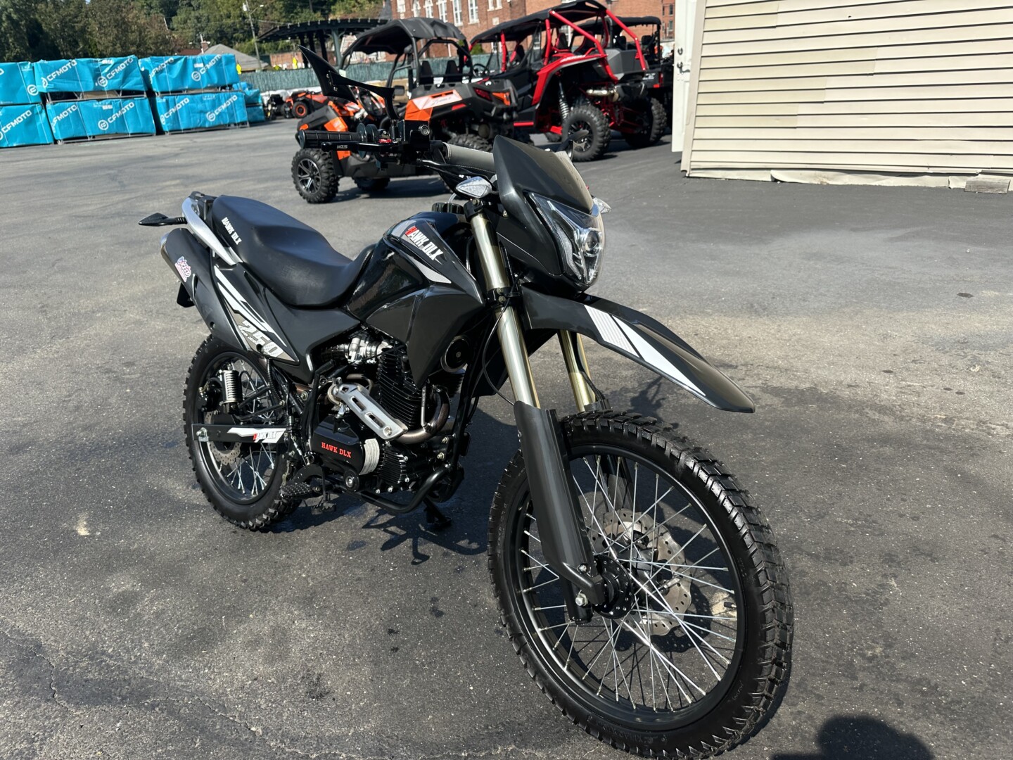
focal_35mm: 24
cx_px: 506
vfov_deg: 56.8
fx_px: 702
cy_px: 380
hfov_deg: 71.6
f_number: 1.78
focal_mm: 6.86
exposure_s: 1/1988
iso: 80
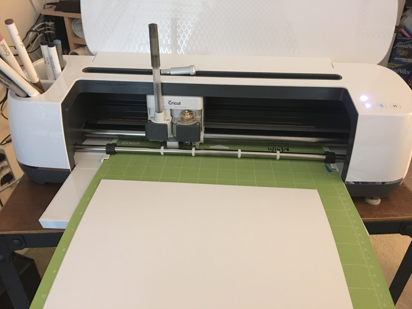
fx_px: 345
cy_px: 154
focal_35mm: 29
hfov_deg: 61.7
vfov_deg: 48.2
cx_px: 206
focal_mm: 4.15
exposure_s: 1/4
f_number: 2.2
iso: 125
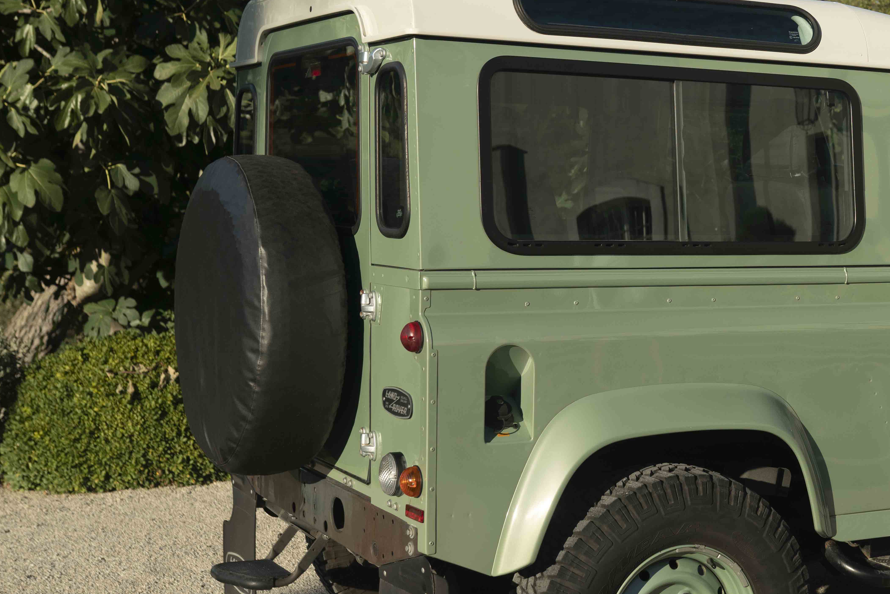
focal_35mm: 66
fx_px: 1632
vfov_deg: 20.6
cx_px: 745
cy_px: 257
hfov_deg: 29.6
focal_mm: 35
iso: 200
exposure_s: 1/160
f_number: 4.5
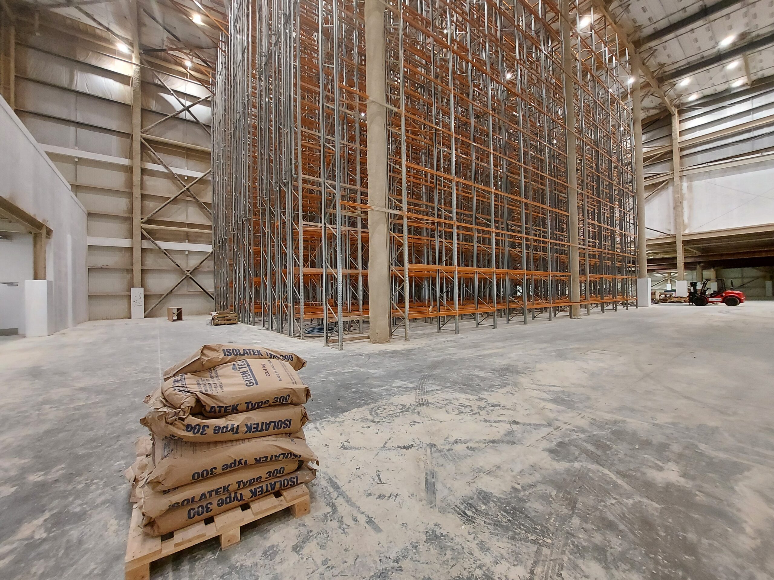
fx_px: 291
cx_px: 387
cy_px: 290
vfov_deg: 89.9
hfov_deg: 106.2
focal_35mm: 13
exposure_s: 1/60
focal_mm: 1.74
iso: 320
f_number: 2.2
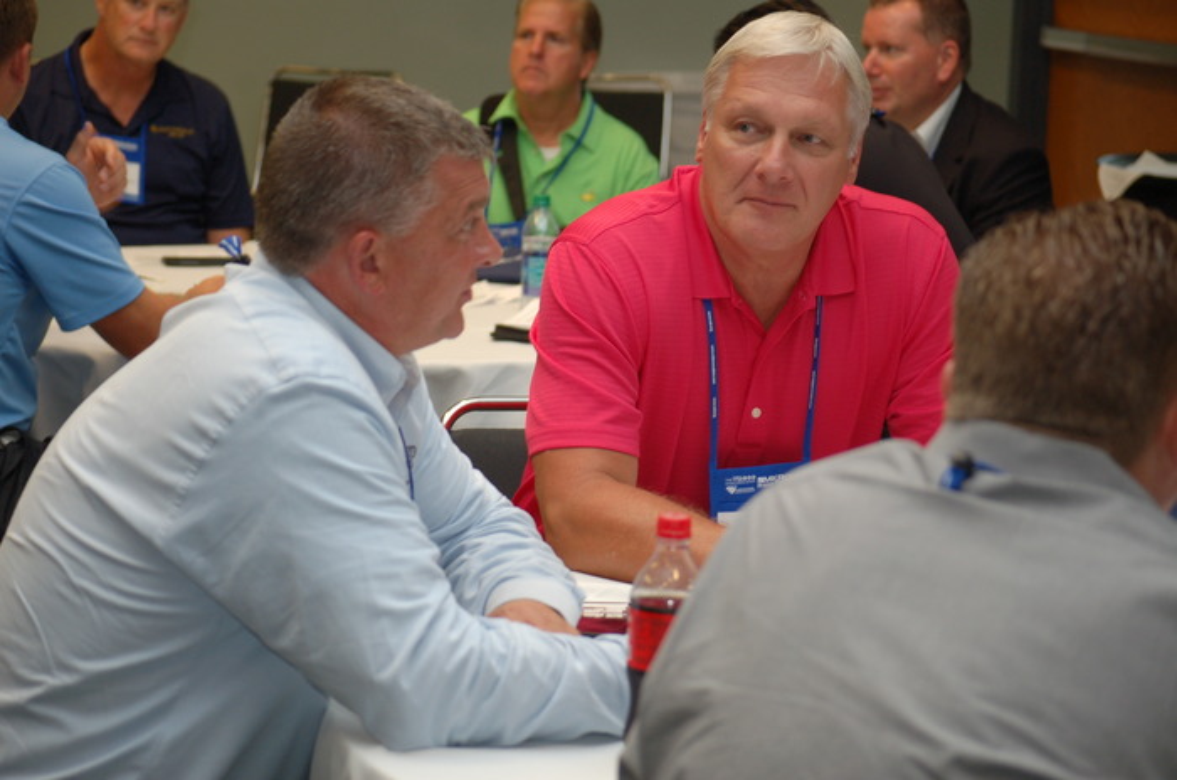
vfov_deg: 12.6
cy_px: 390
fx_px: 3525
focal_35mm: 108
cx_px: 588
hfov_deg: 19.0
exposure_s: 1/60
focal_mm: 72
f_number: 4.2
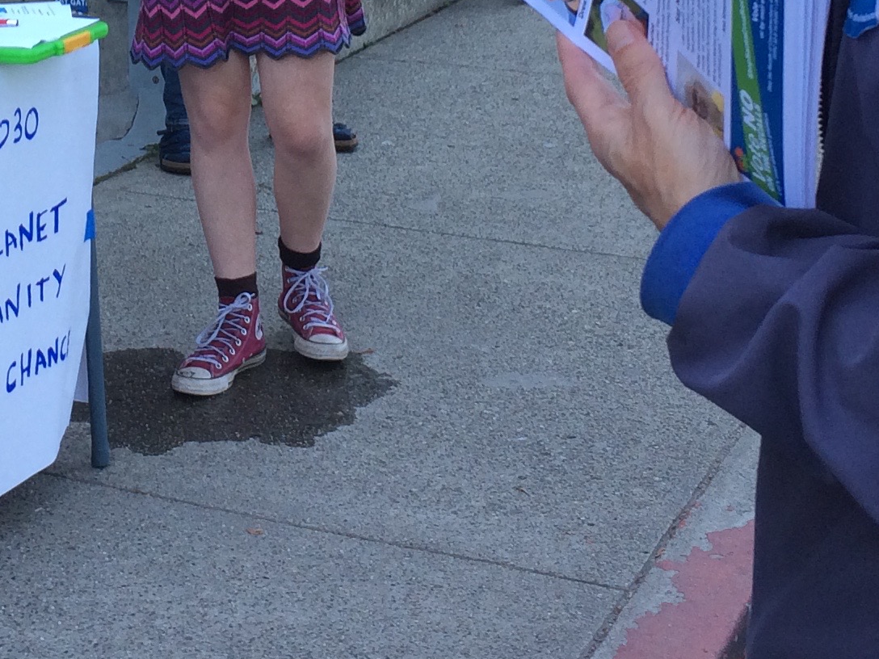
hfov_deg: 22.1
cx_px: 123
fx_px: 2209
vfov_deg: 16.4
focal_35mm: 87
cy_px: -102
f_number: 2.2
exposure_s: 1/120
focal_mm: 4.15
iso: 32
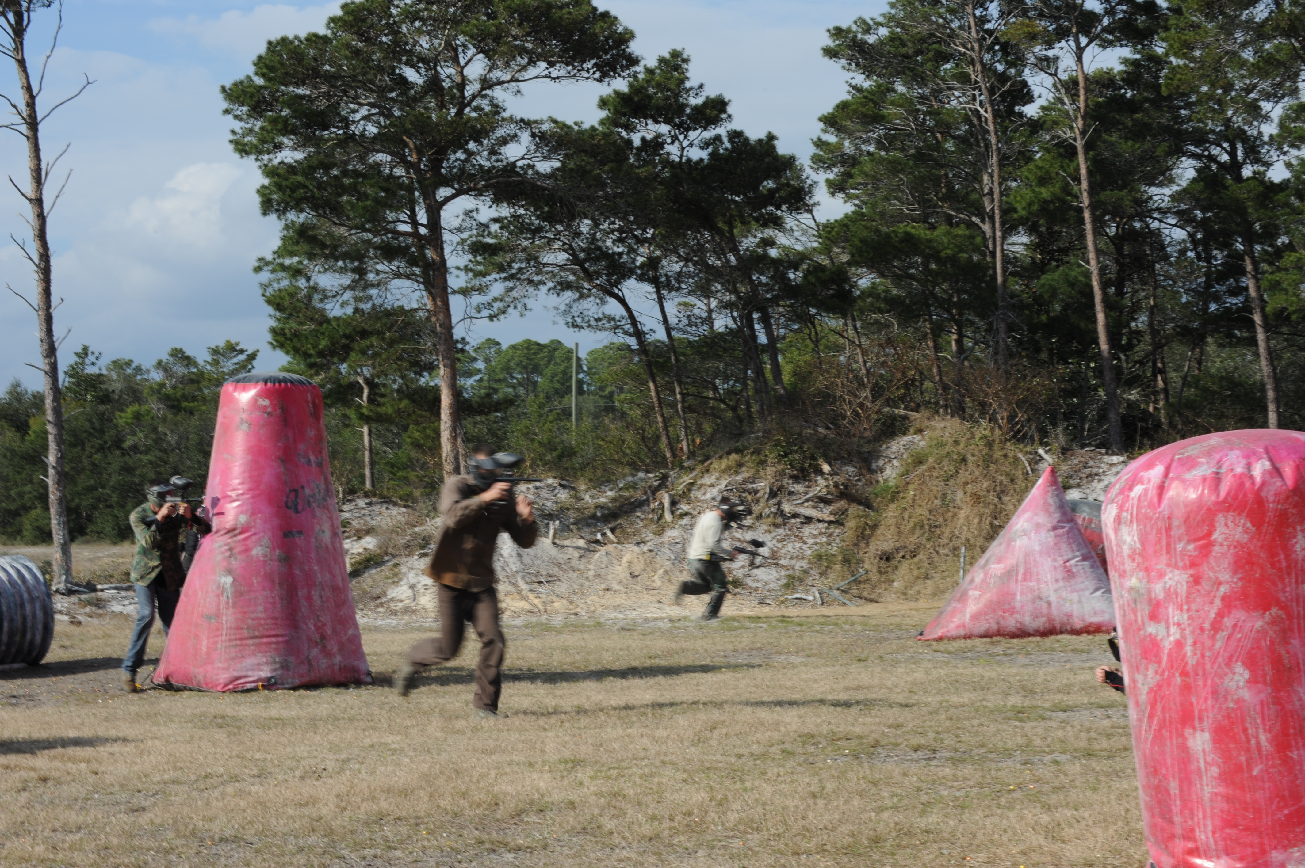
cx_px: 652
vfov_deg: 18.2
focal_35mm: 75
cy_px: 434
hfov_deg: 27.0
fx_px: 2717
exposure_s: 1/80
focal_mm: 75
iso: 200
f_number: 20
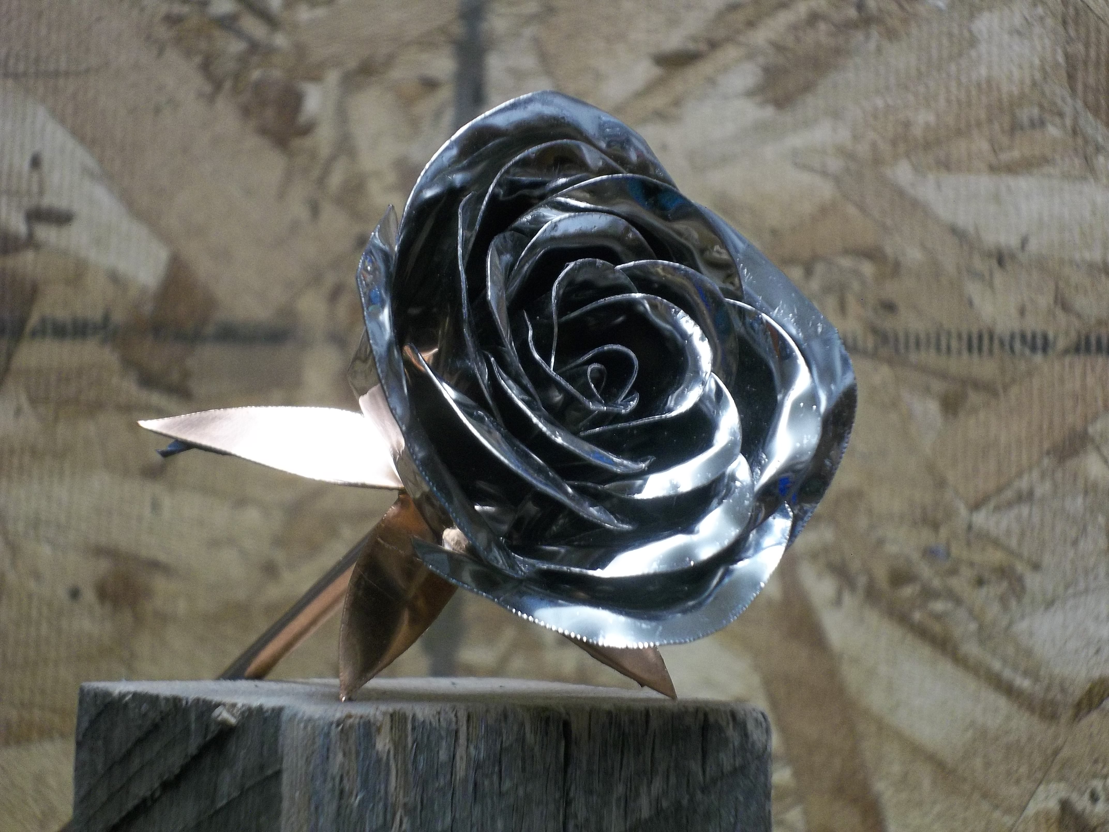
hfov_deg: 18.2
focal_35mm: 108
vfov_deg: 13.7
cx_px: 554
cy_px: 416
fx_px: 3460
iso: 160
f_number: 5
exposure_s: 1/10
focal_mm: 19.6
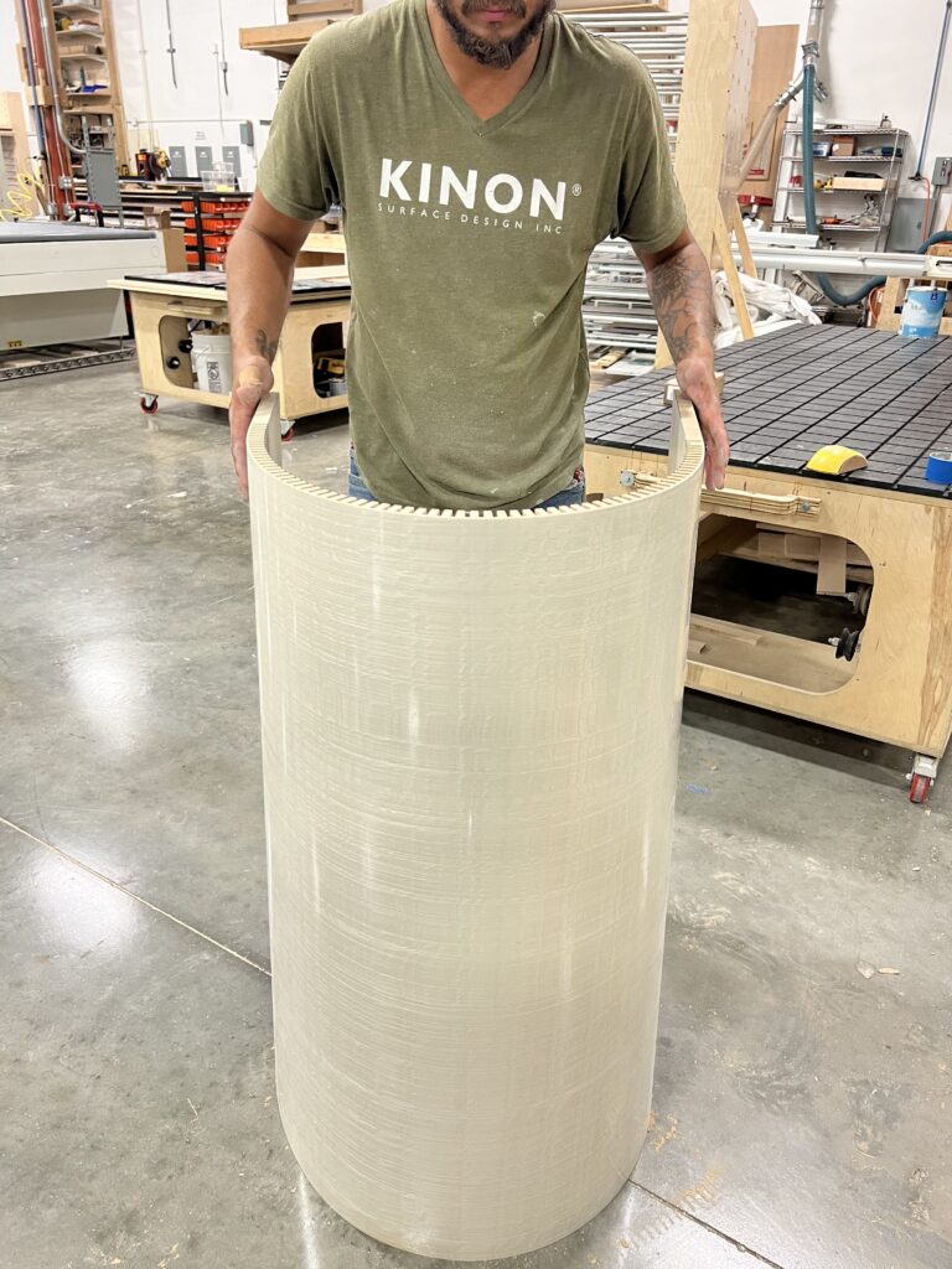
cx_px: 476
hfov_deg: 53.1
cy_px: 634
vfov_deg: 67.3
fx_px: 953
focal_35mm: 26
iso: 160
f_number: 1.5
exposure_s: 1/60
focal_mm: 5.7
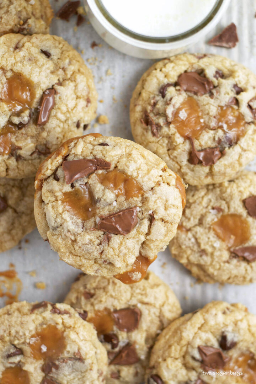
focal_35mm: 75
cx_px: 128
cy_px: 192
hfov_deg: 18.2
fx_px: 800
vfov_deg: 27.0
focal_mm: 50
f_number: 2.8
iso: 100
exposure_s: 1/160
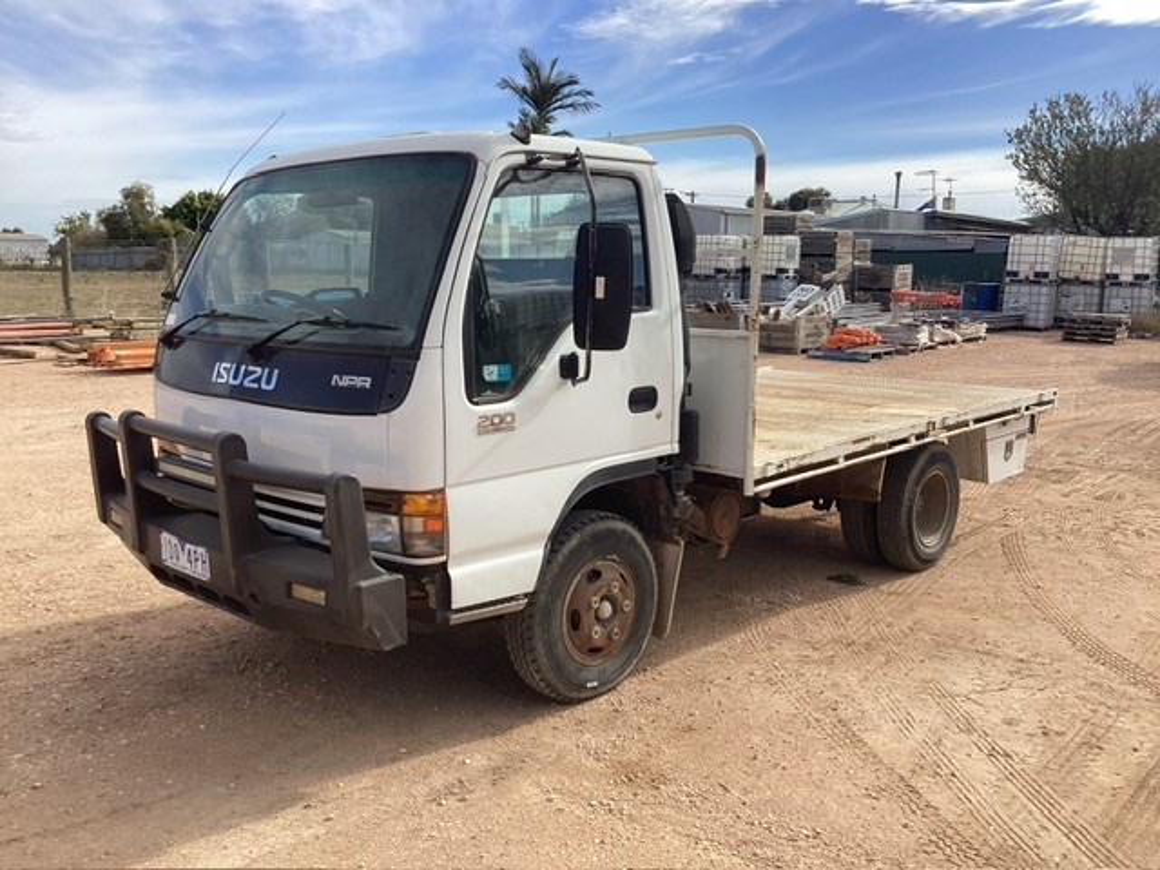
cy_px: 435
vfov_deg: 45.4
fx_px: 1039
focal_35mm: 31
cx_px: 580
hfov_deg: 58.4
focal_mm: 3.3
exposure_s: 1/1116
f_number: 2.4
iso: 25
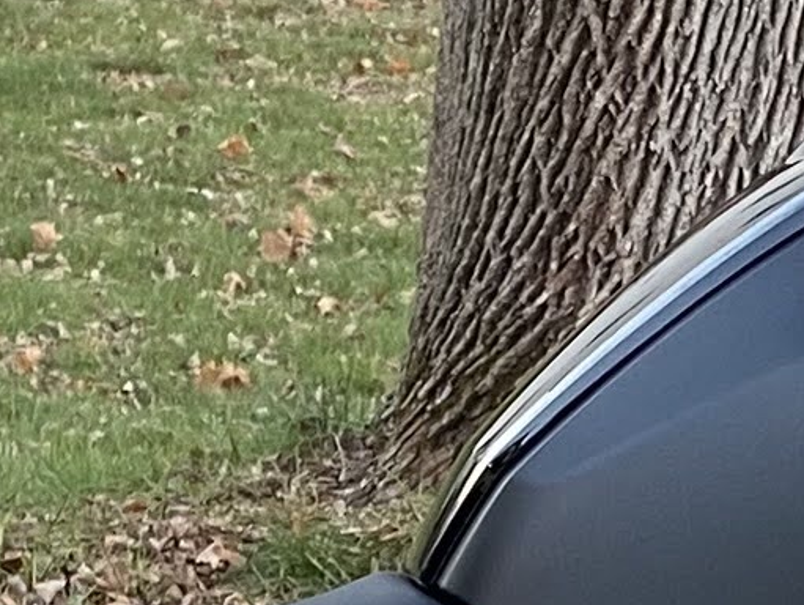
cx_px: 667
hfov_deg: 9.6
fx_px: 4765
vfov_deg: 7.2
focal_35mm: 205
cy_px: 835
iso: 125
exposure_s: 1/86
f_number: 1.8
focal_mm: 4.25
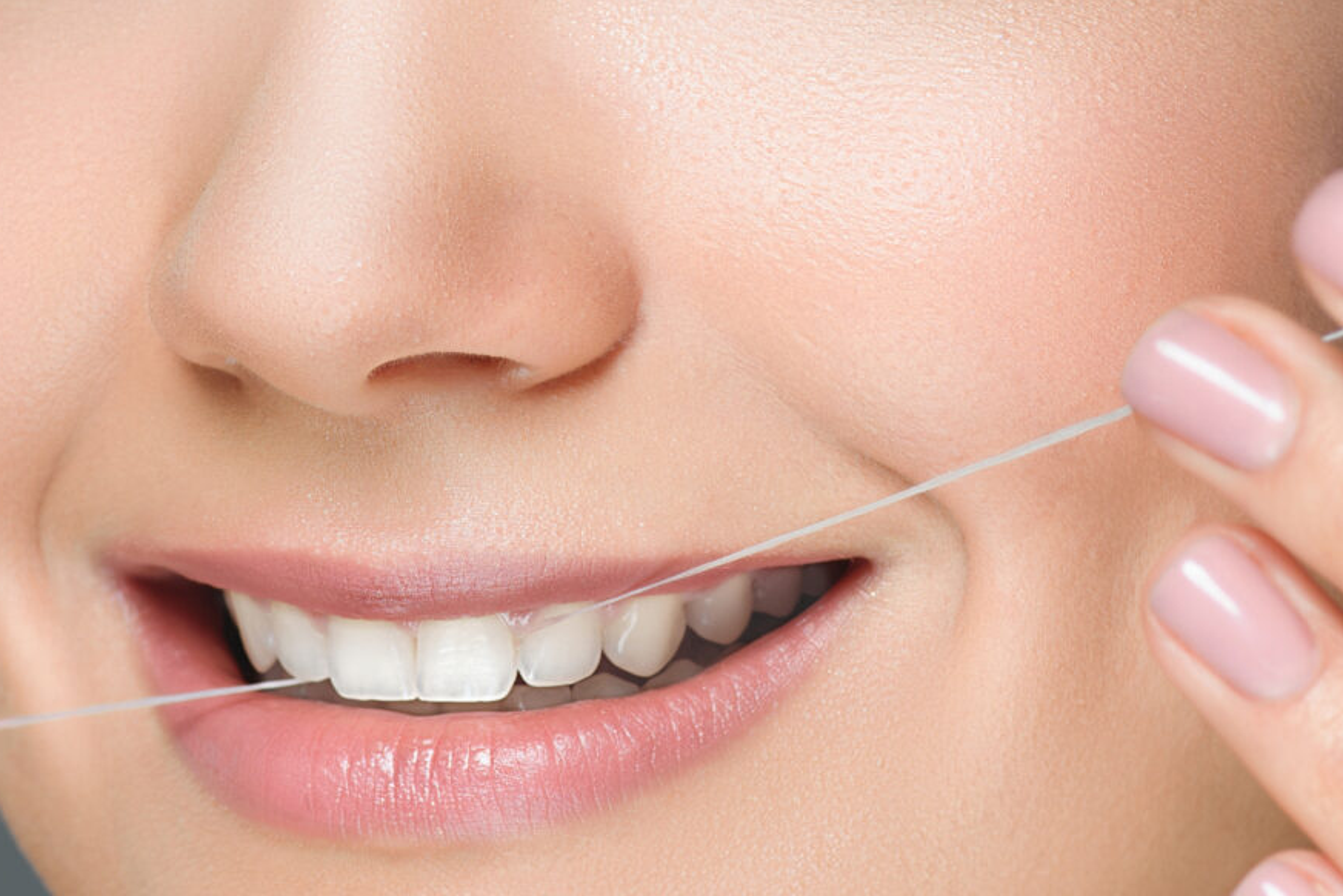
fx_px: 11495
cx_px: 741
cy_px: 217
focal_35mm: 308
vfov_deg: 4.5
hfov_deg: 6.7
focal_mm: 105
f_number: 7.1
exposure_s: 1/160
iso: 100
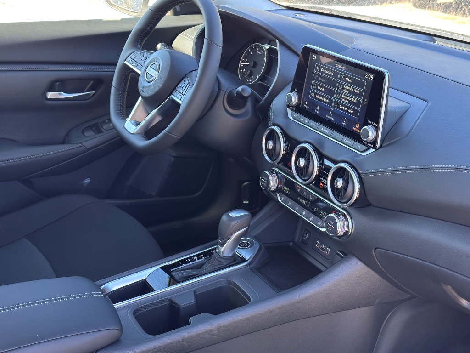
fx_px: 652
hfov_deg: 39.7
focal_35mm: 48
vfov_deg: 30.3
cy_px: 176
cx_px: 235
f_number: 1.78
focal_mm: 6.86
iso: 80
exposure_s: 1/97
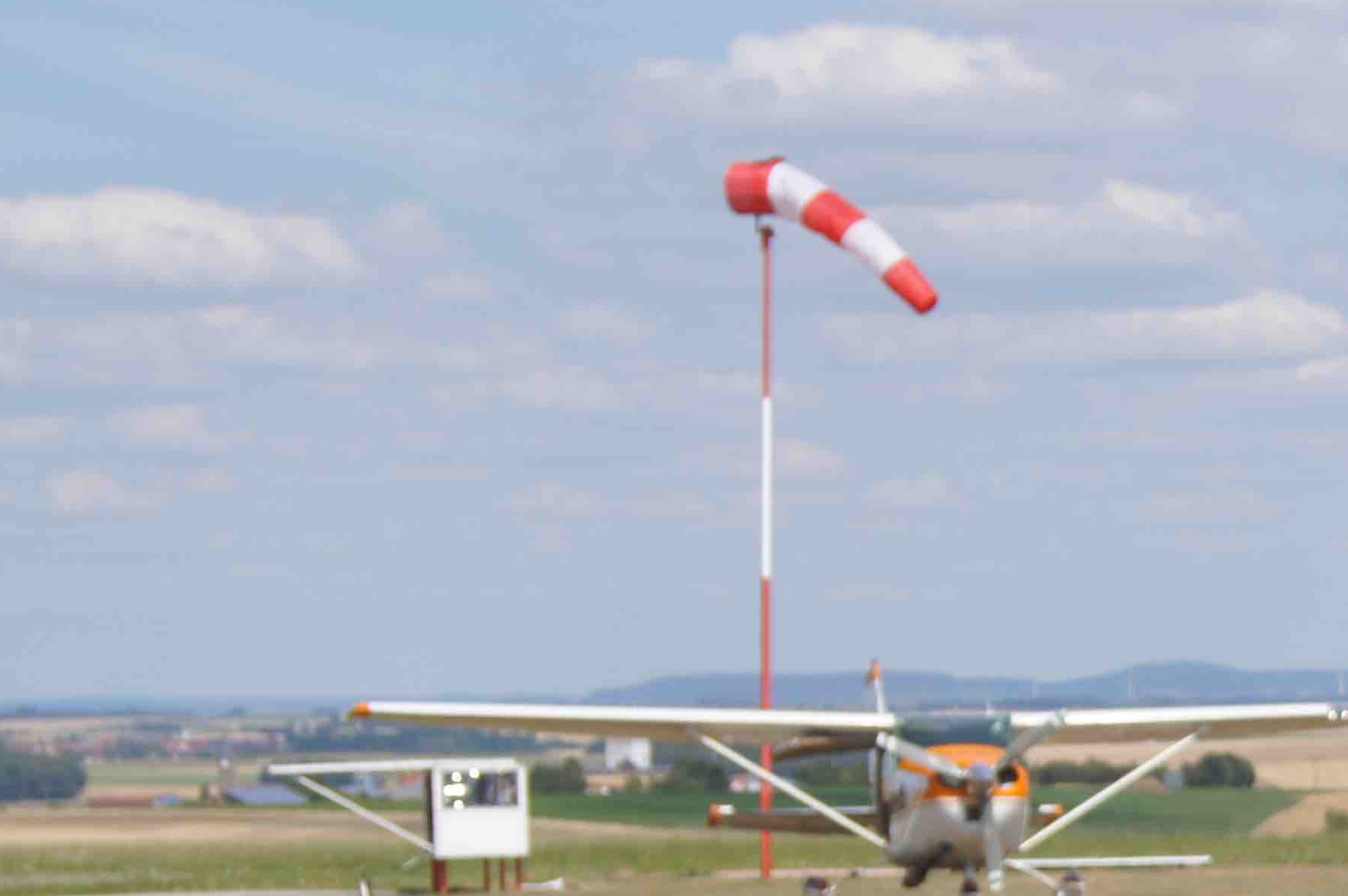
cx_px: 1688
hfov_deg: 13.8
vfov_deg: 9.4
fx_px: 5401
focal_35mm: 144
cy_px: 951
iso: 100
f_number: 5.6
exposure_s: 1/500
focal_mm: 35
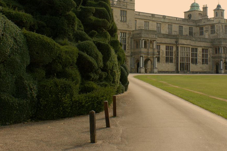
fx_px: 315
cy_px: 43
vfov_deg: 26.7
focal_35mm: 50
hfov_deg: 39.4
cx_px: 142
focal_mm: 18
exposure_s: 1/160
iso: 100
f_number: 10
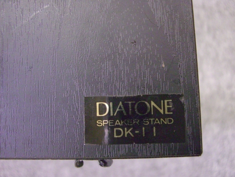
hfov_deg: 49.0
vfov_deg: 37.7
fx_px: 258
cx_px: 118
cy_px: 88
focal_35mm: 38
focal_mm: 7.9
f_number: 2.8
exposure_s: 1/50
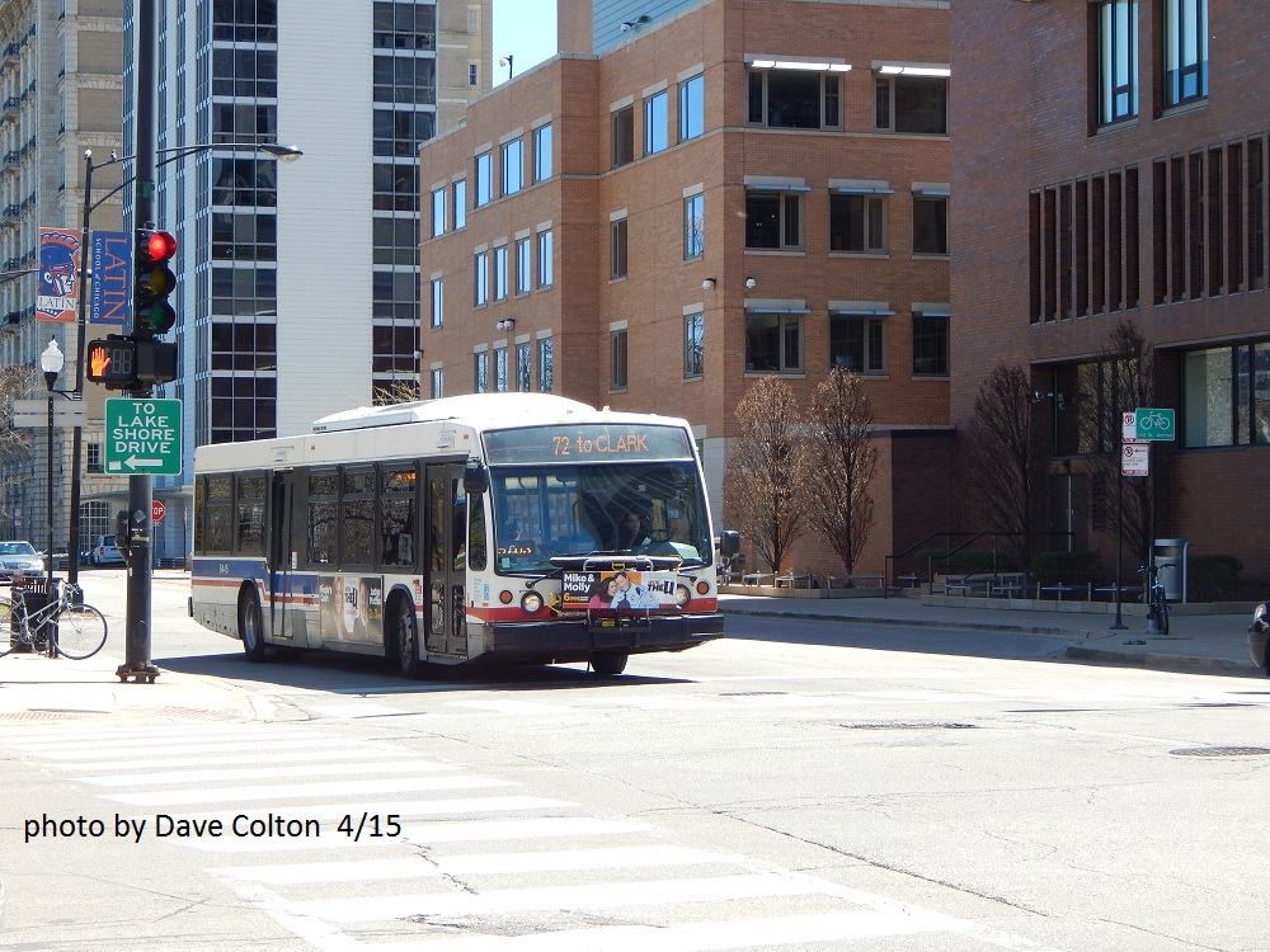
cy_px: 476
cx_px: 635
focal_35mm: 85
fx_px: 3119
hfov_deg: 23.0
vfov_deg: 17.4
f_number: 4.3
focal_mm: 15.3
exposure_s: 1/400
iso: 125
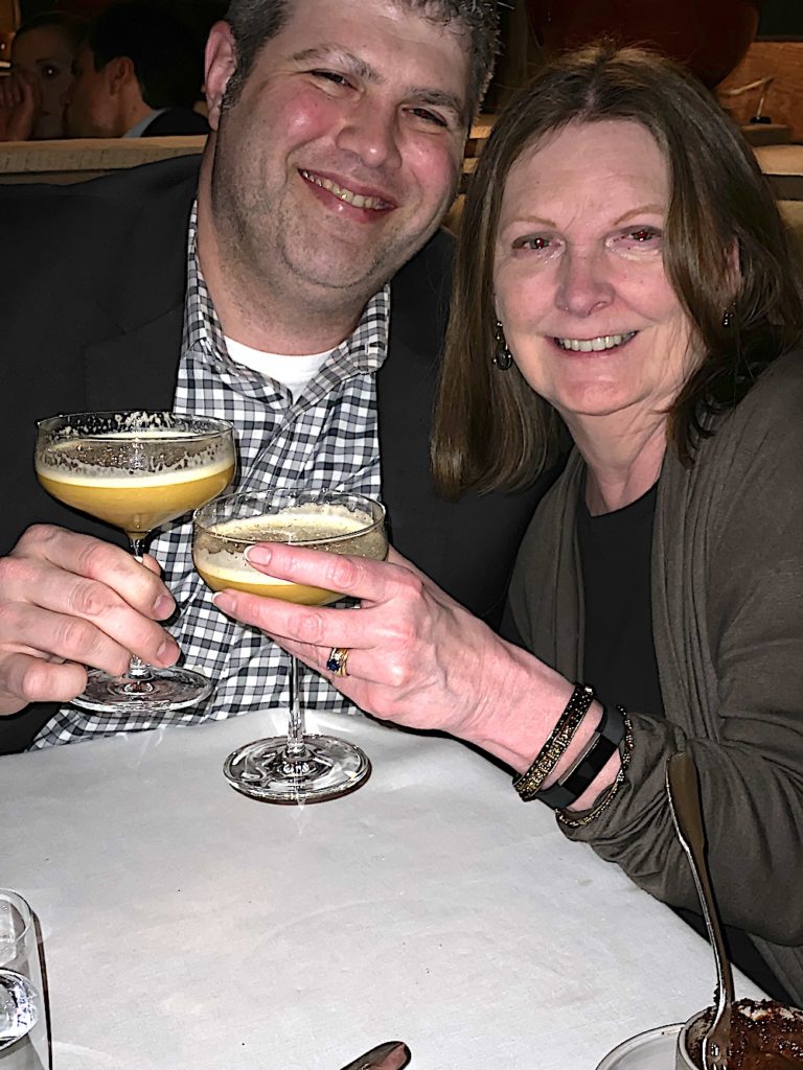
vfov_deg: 36.8
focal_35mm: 52
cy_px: 535
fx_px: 1608
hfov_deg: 28.0
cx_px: 402
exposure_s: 1/26
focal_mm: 6
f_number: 2
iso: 80
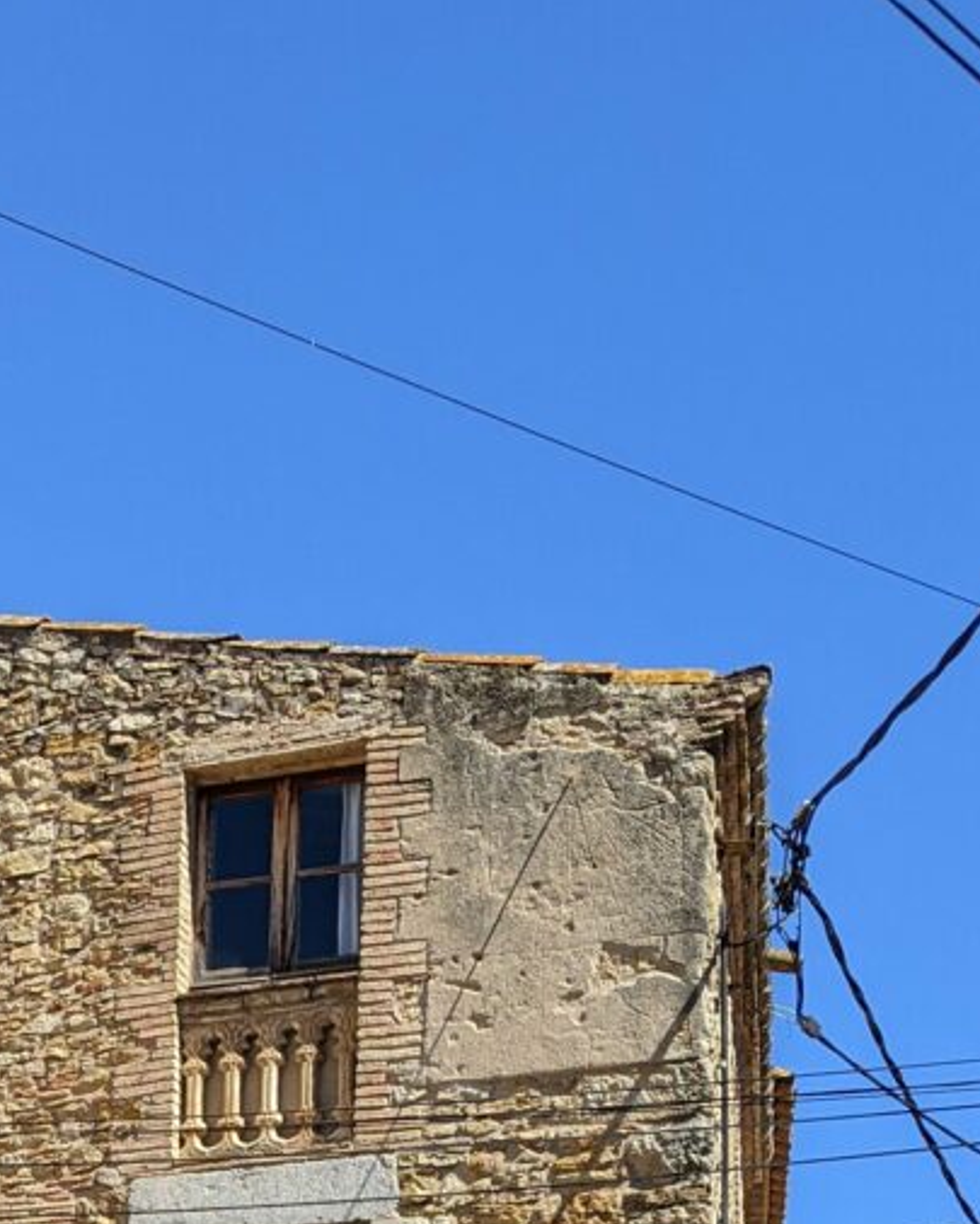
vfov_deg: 21.3
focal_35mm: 80
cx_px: 206
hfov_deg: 19.0
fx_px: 2900
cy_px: 1642
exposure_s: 1/1805
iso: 50
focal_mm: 4.44
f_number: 1.8
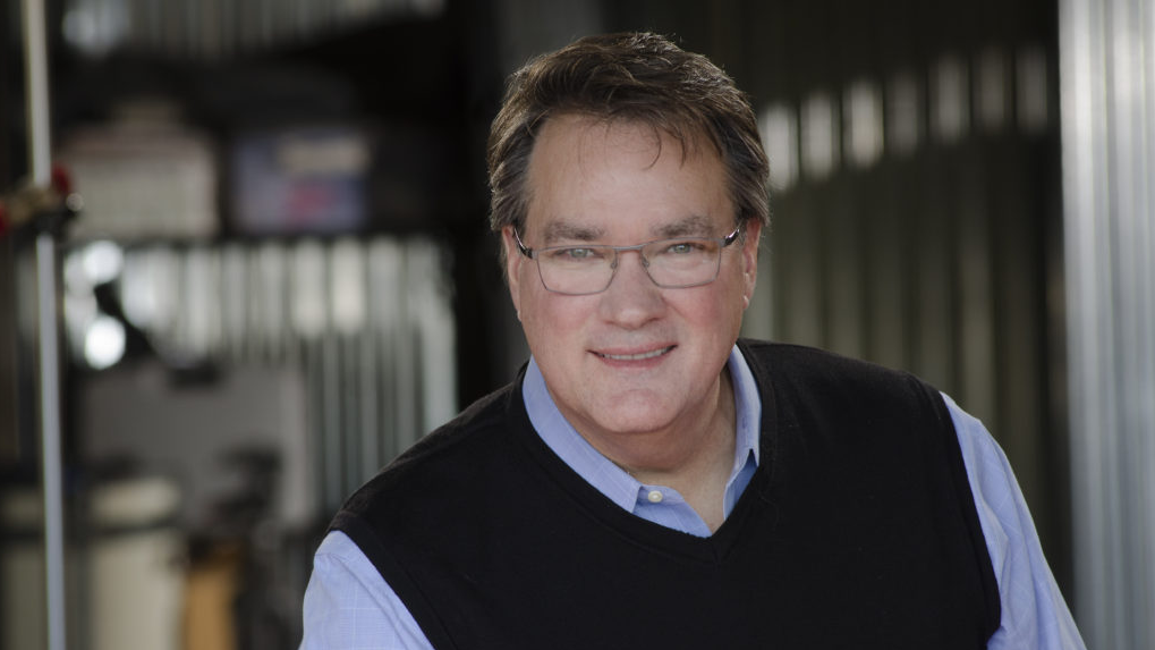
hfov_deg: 7.4
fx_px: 8928
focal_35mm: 292
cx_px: 576
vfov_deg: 4.2
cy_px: 303
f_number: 5.6
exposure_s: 1/50
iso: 400
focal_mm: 185
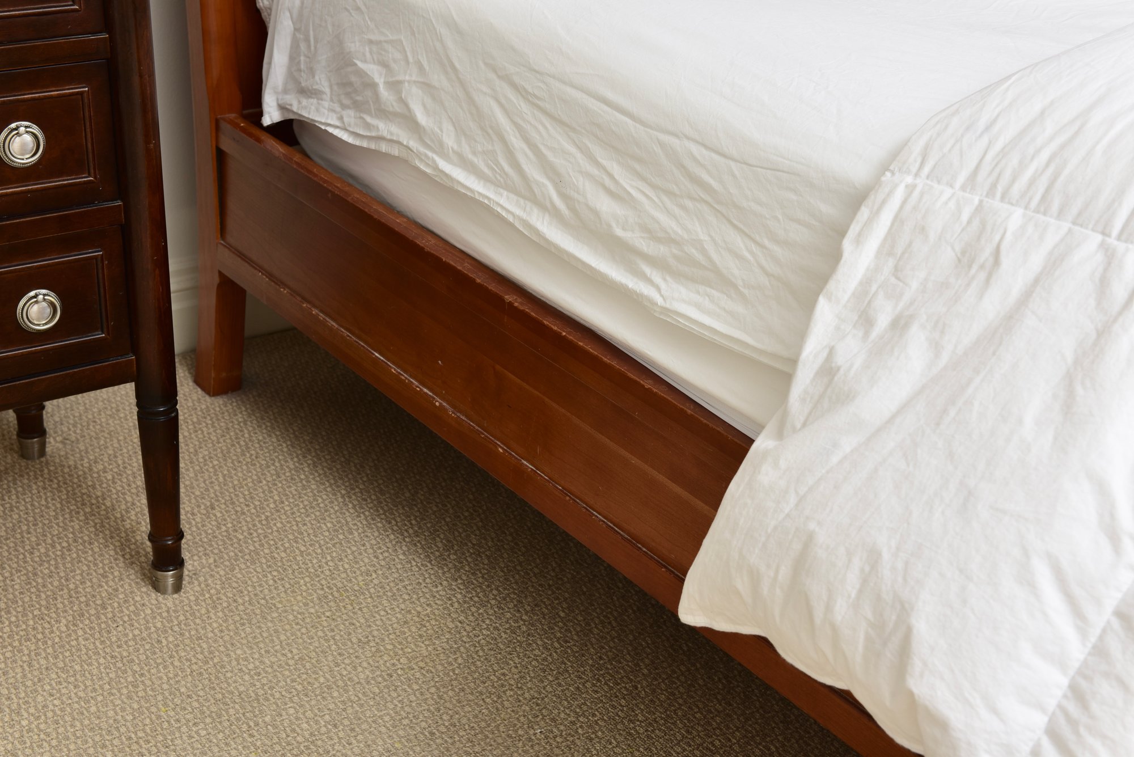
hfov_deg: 33.4
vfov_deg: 22.6
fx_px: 1891
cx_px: 567
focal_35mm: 60
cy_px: 378
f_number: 11
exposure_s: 1/60
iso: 100
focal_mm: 60
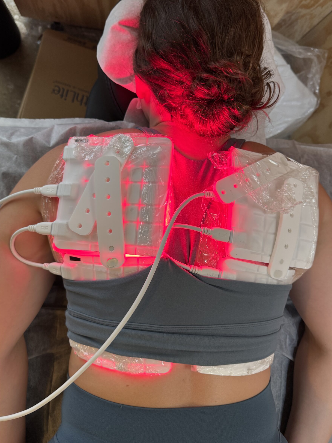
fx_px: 333
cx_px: 169
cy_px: 203
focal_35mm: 26
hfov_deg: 53.1
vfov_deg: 67.2
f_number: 1.78
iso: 160
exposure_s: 1/48
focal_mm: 6.76
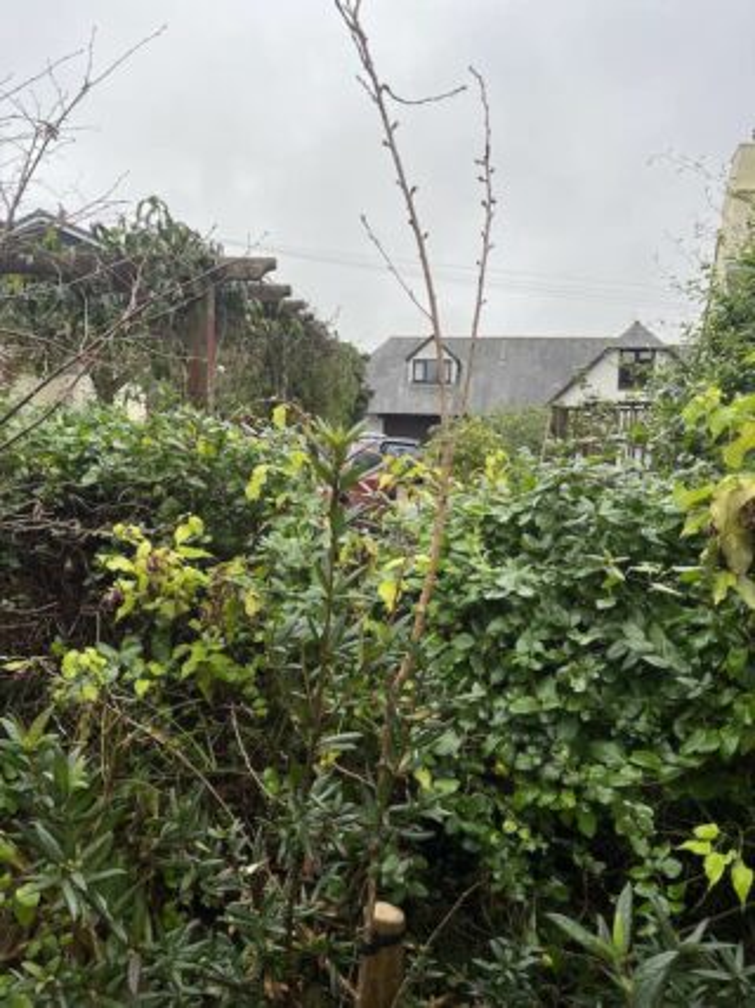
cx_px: 378
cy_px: 504
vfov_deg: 67.3
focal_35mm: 26
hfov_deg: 53.0
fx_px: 756
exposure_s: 1/384
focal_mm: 5.1
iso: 50
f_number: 1.6
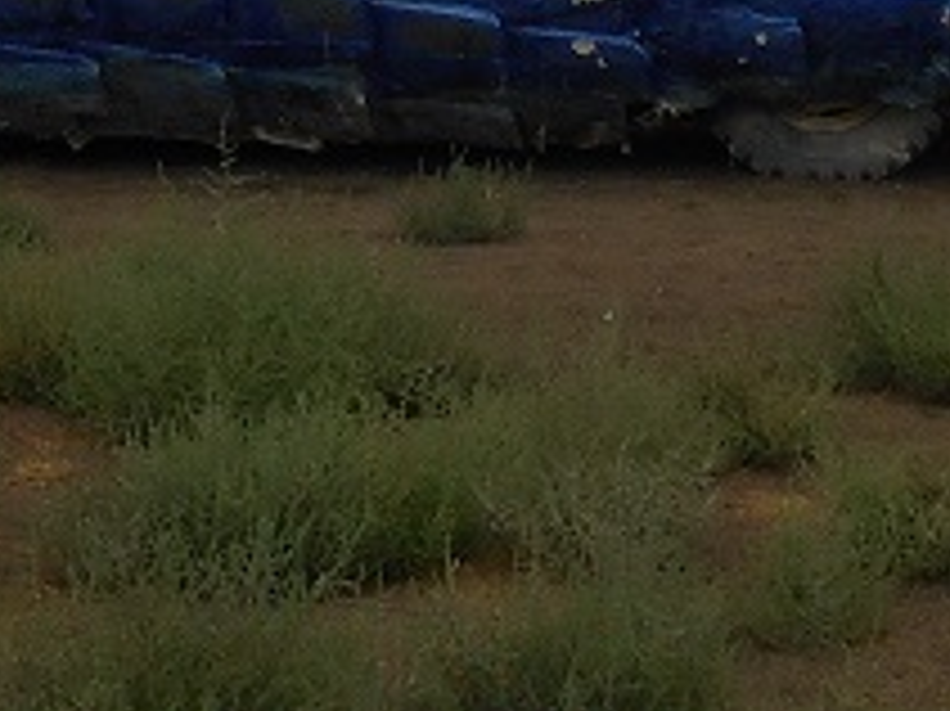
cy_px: -506
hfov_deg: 15.5
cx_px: 470
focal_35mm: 127
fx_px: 3483
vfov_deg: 11.0
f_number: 3.2
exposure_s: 1/400
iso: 80
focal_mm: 4.6
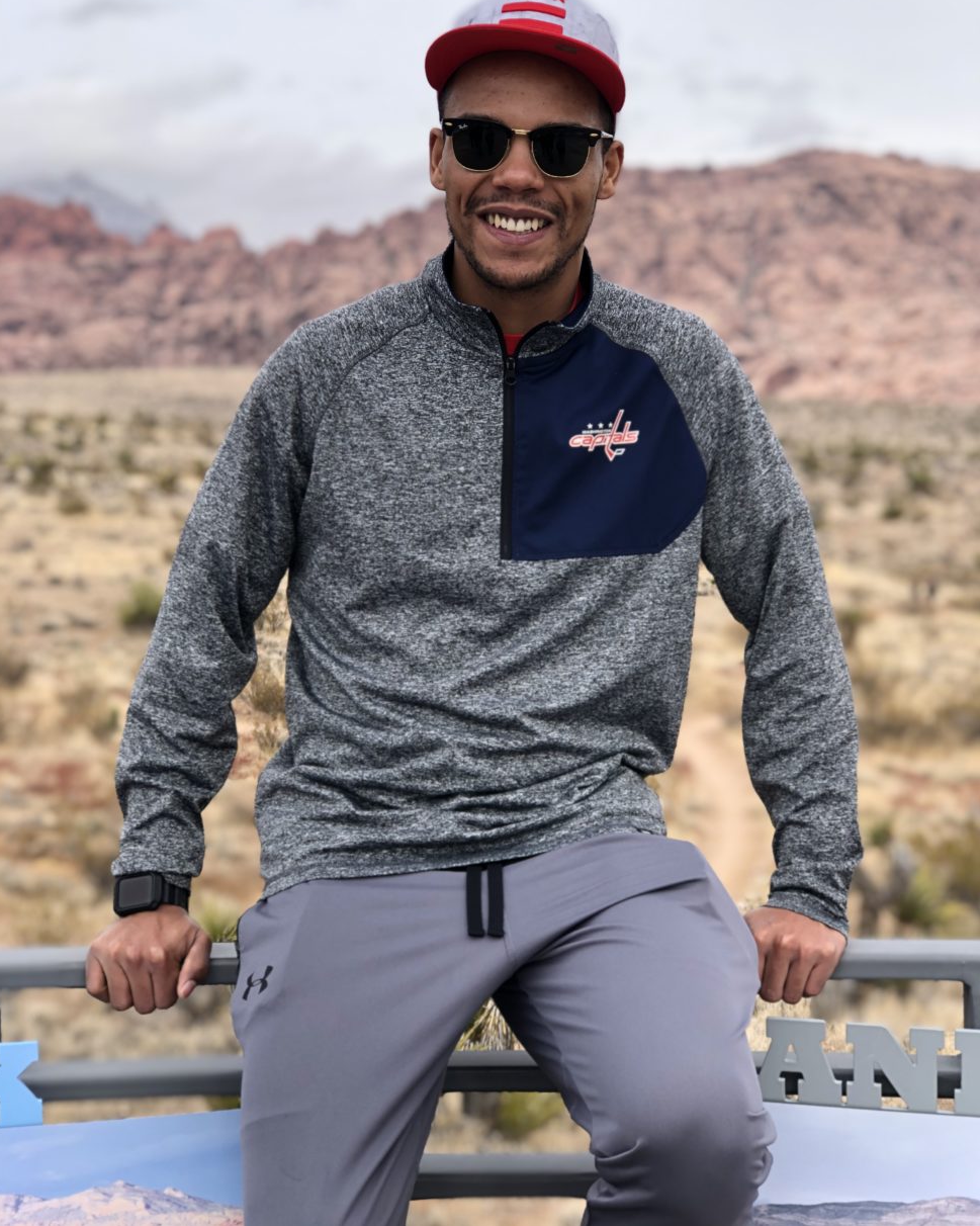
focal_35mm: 60
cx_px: 489
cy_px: 566
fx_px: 2176
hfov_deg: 25.4
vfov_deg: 31.4
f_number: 2.8
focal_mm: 6.6
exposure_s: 1/209
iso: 20
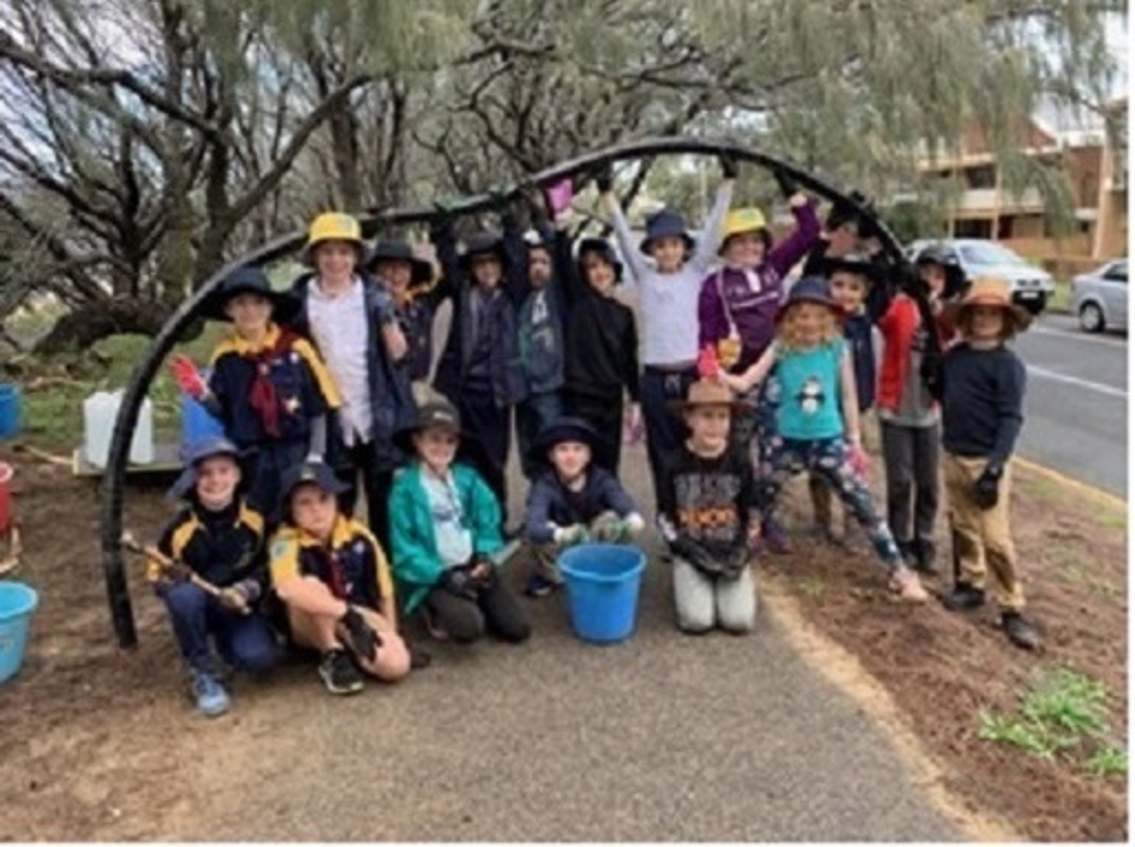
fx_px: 851
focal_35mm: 26
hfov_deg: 67.4
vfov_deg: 52.9
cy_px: 424
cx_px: 568
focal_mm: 4.25
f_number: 1.8
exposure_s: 1/121
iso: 25
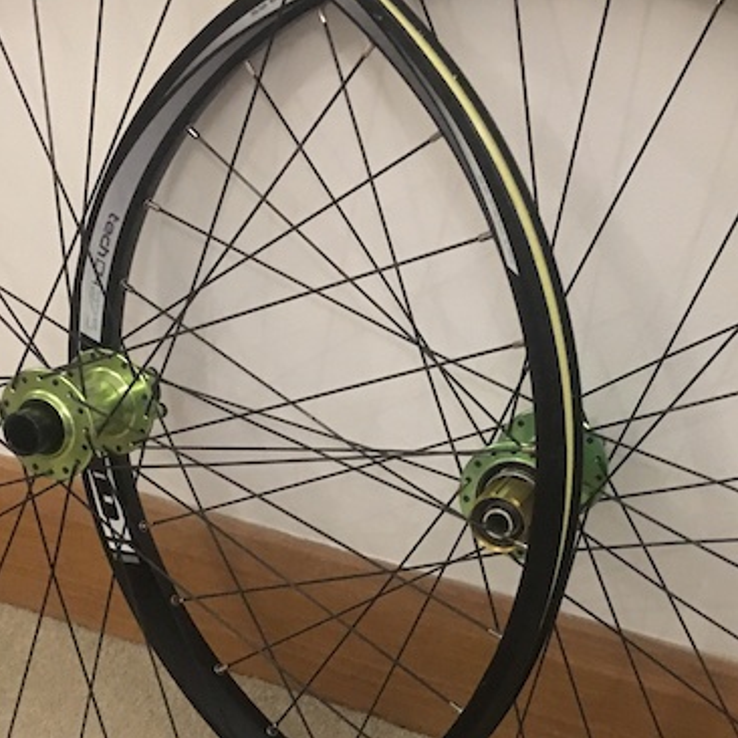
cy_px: 506
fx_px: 1351
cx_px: 482
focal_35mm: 56
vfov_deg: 30.3
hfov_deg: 30.4
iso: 500
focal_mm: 4.15
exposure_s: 1/17
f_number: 2.2
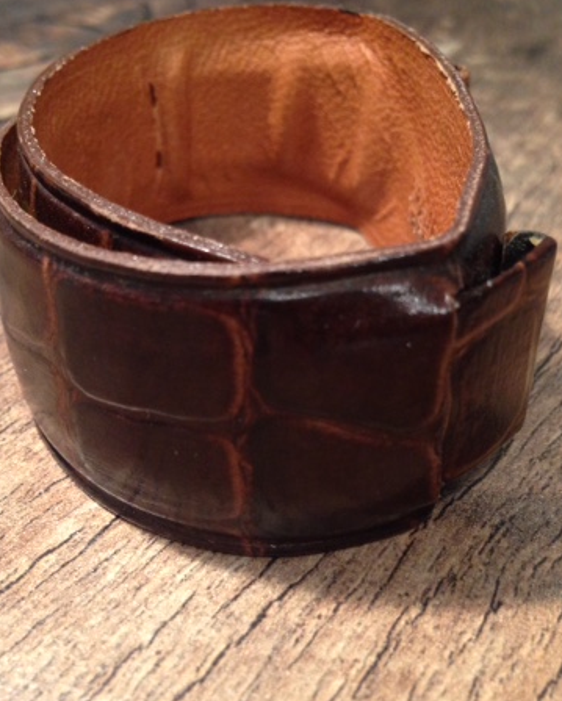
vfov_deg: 40.3
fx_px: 955
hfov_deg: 32.8
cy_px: 365
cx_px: 258
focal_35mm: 46
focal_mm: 4.12
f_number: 2.4
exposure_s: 1/20
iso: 160
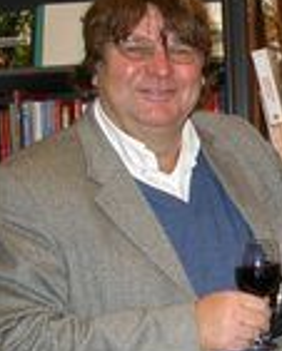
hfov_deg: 13.7
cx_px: 434
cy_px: 279
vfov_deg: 18.1
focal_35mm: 105
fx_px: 1094
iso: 100
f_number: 2.6
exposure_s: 1/60
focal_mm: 7.85
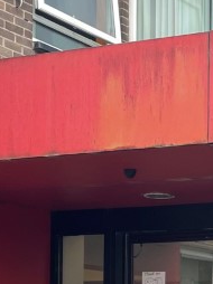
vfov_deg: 15.5
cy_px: 337
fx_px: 1011
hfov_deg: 11.3
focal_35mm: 123
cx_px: 360
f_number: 1.6
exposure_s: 1/148
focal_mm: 4.2
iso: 32
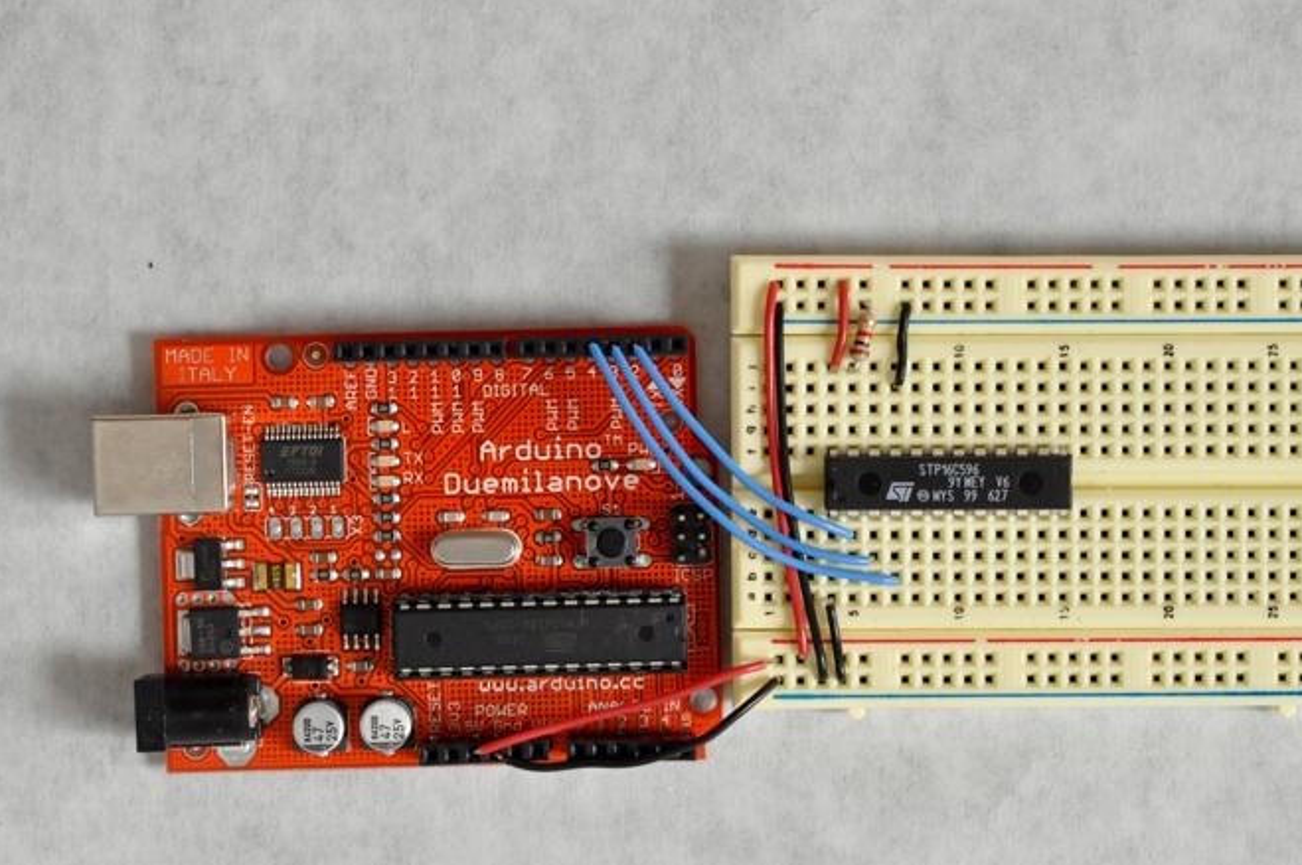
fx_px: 3288
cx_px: 688
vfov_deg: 15.0
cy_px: 503
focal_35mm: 91
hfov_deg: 22.4
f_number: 3.5
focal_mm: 50
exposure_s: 1/60
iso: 1250
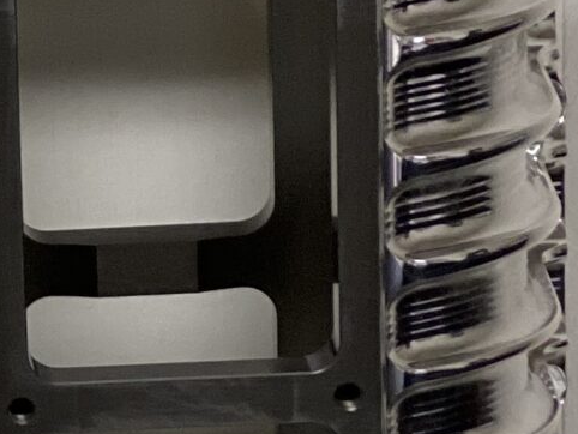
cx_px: -909
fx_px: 4611
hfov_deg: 6.7
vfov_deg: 5.4
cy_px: 351
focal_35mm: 276
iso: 125
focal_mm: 6
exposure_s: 1/120
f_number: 2
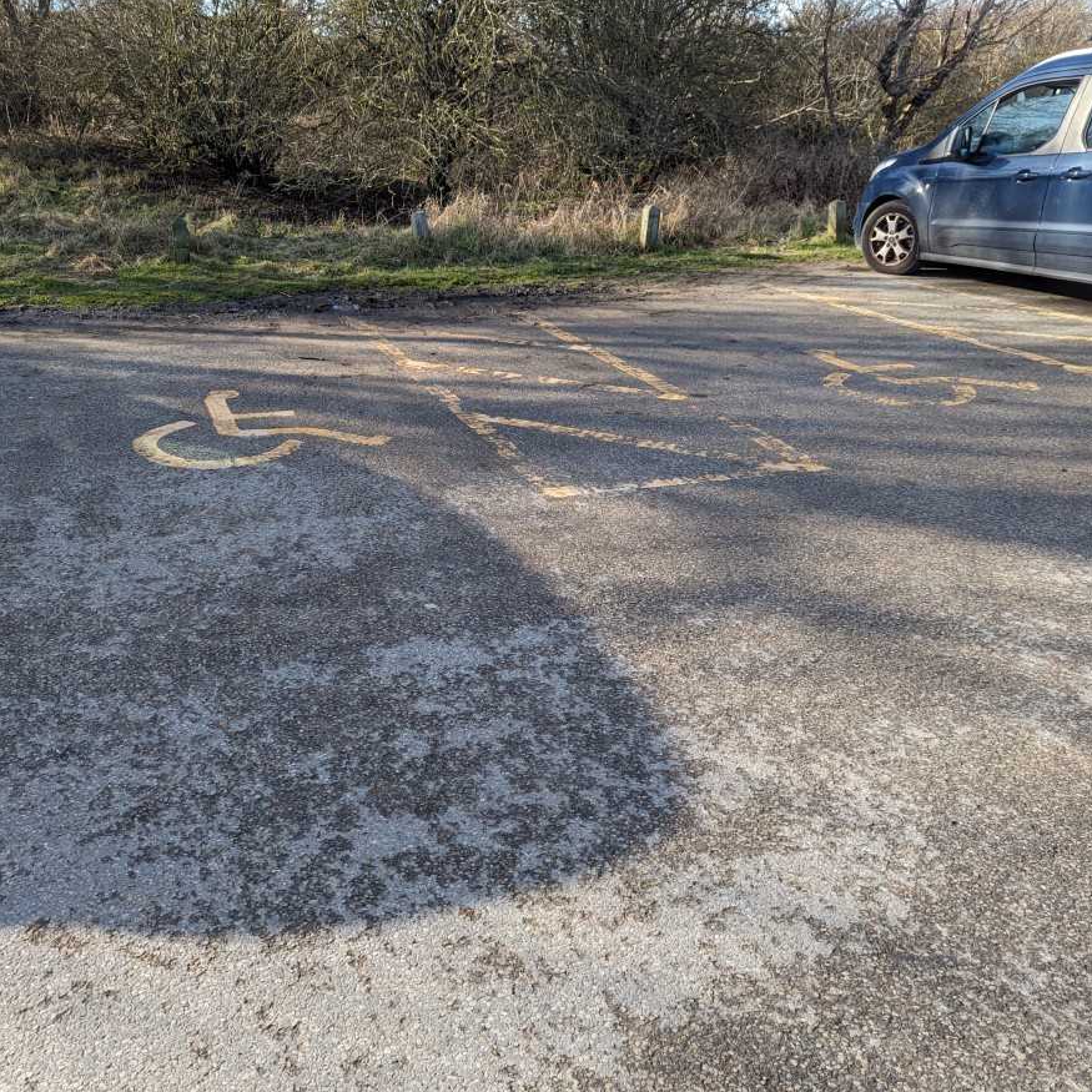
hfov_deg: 55.3
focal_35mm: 29
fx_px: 1035
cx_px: 445
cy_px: 538
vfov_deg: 55.6
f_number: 1.85
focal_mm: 6.81
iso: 31
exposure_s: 1/325
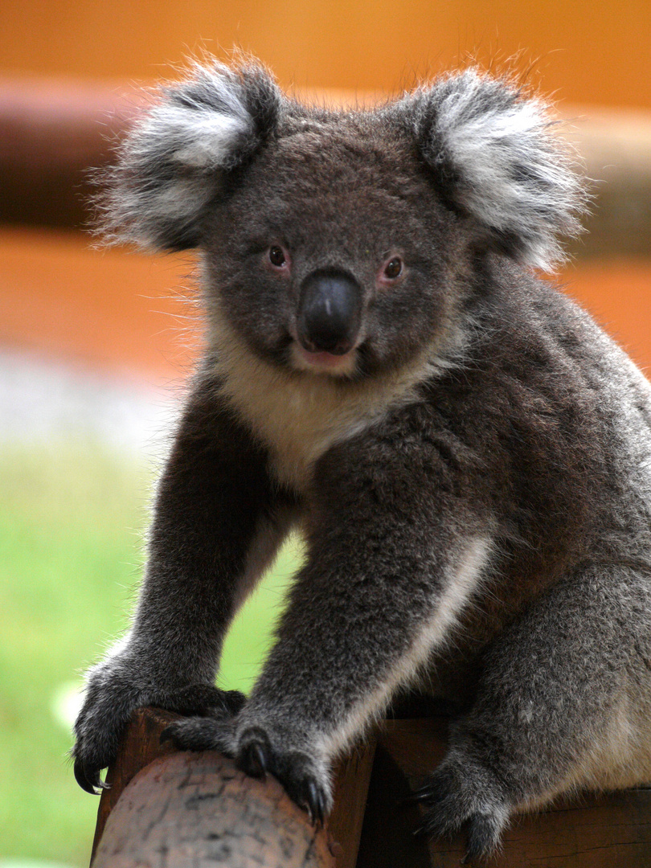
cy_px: 434
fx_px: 8977
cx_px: 326
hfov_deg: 4.2
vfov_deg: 5.5
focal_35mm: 358
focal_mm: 179
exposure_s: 1/250
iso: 250
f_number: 4.8
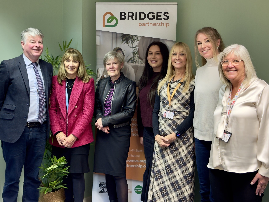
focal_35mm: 48
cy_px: 101
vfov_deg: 30.3
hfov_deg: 39.7
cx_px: 134
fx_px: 373
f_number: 1.78
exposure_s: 1/50
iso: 200
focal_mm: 6.76
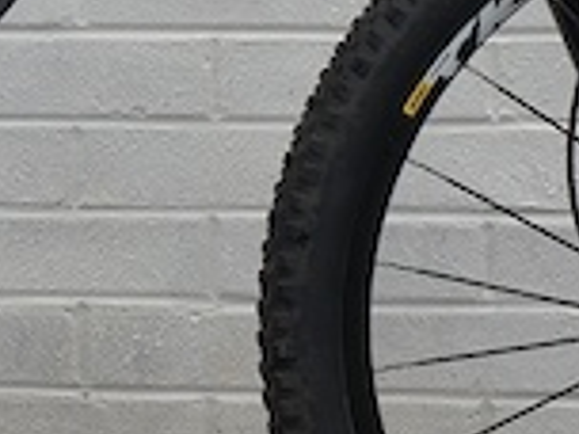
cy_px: -53
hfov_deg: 12.6
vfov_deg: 9.6
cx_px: -107
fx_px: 2559
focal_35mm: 153
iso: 25
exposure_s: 1/327
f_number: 2.2
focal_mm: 4.15
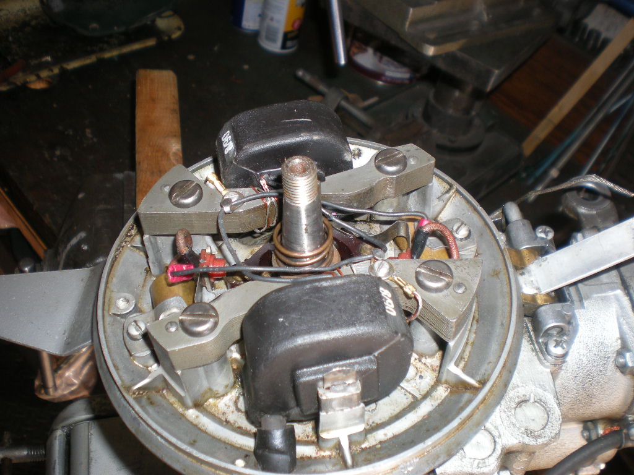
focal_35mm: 38
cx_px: 317
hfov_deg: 49.0
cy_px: 238
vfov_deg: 37.7
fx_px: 696
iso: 64
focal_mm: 6.3
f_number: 3.1
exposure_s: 1/60
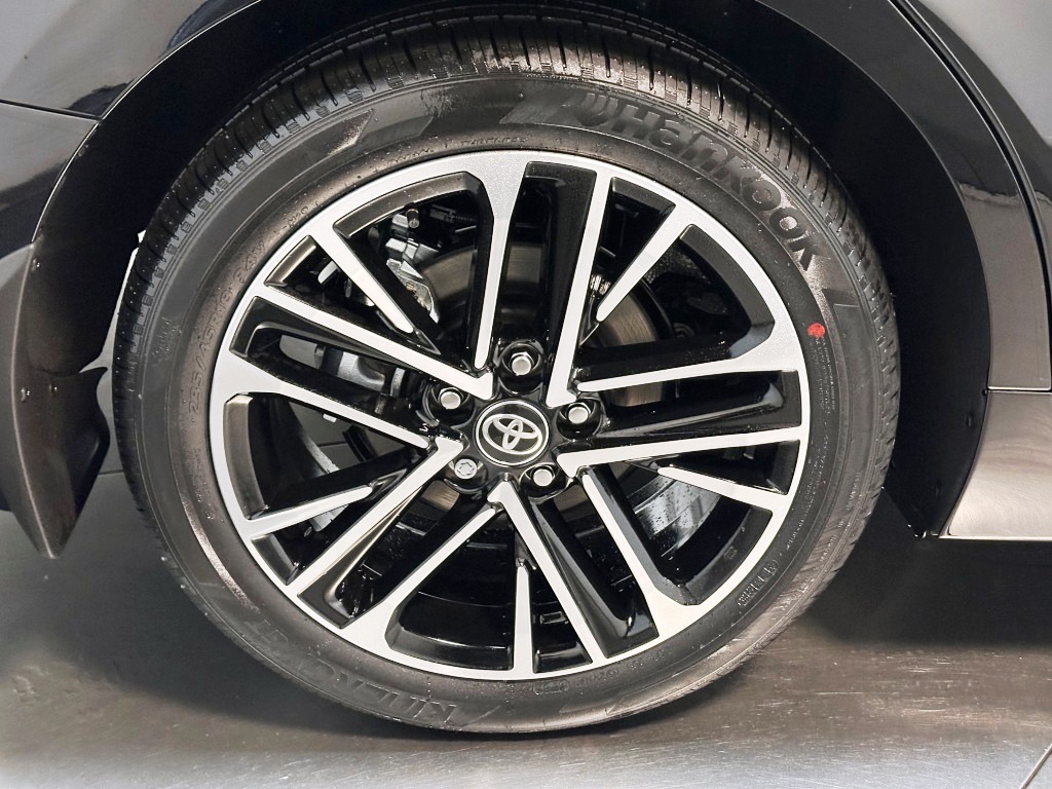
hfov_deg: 39.7
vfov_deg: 30.3
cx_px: 526
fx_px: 1459
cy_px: 394
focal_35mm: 48
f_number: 1.78
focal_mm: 6.86
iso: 640
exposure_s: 1/30
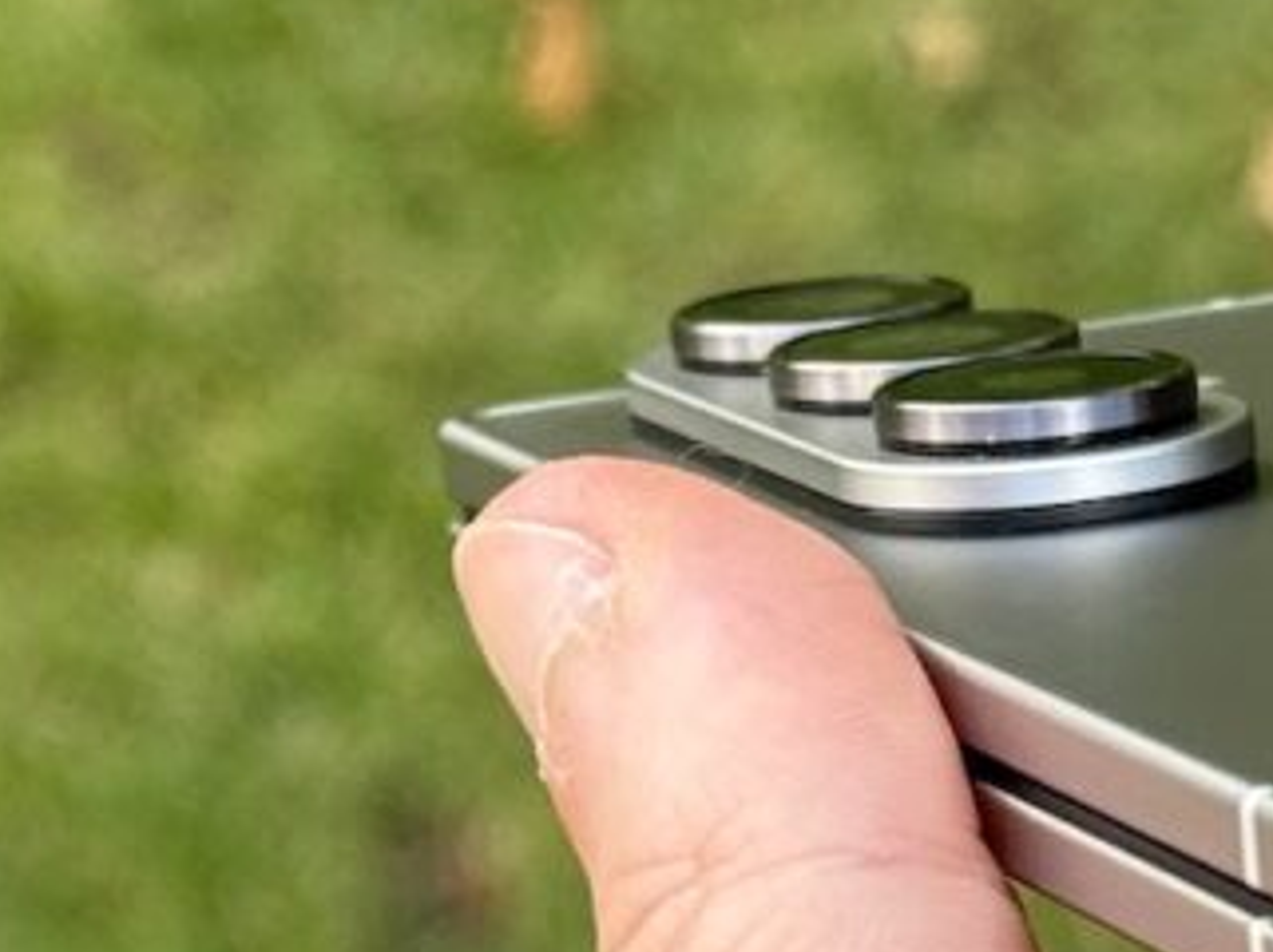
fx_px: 8449
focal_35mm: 230
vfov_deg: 6.4
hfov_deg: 8.6
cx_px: 1309
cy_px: 464
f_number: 1.78
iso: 80
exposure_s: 1/754
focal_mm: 6.76
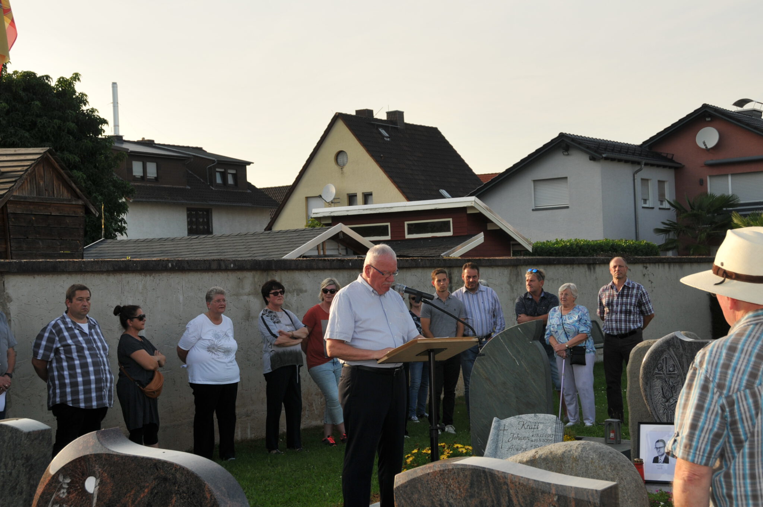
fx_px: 1270
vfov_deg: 22.6
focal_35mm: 60
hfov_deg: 33.4
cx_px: 382
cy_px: 254
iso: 200
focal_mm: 40
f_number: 9
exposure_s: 1/250
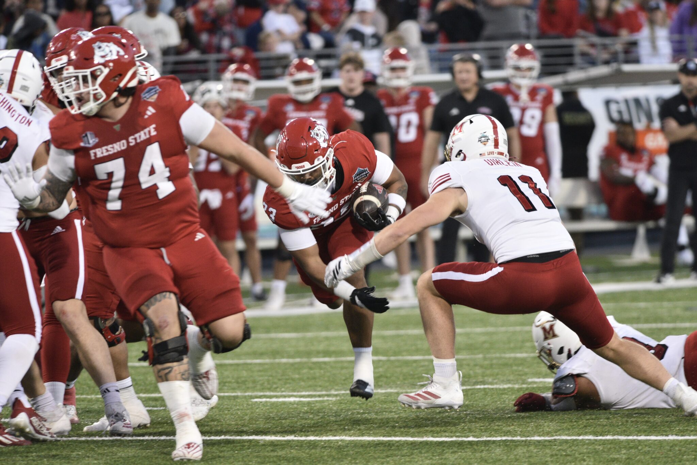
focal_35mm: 420
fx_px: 8132
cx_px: 348
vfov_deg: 3.3
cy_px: 232
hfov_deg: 4.9
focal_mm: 420
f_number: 5.6
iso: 2200
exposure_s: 1/400
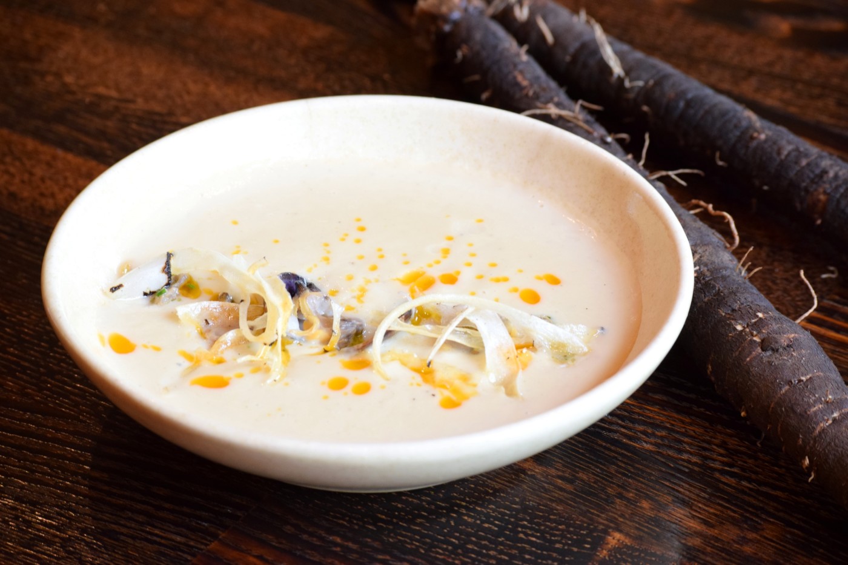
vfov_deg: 11.4
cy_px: 282
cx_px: 424
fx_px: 2826
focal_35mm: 120
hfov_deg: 17.1
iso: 800
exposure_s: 1/50
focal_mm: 80
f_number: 7.1
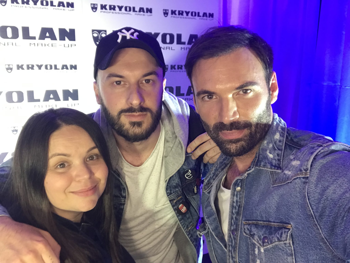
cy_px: 132
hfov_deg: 56.8
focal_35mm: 32
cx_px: 175
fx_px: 324
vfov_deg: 44.2
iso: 100
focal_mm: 2.87
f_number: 2.2
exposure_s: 1/30
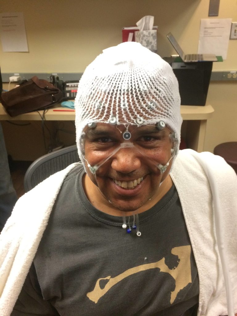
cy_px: 158
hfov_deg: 48.2
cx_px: 118
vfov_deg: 61.7
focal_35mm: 29
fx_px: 265
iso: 160
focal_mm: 4.15
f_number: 2.2
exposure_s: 1/30
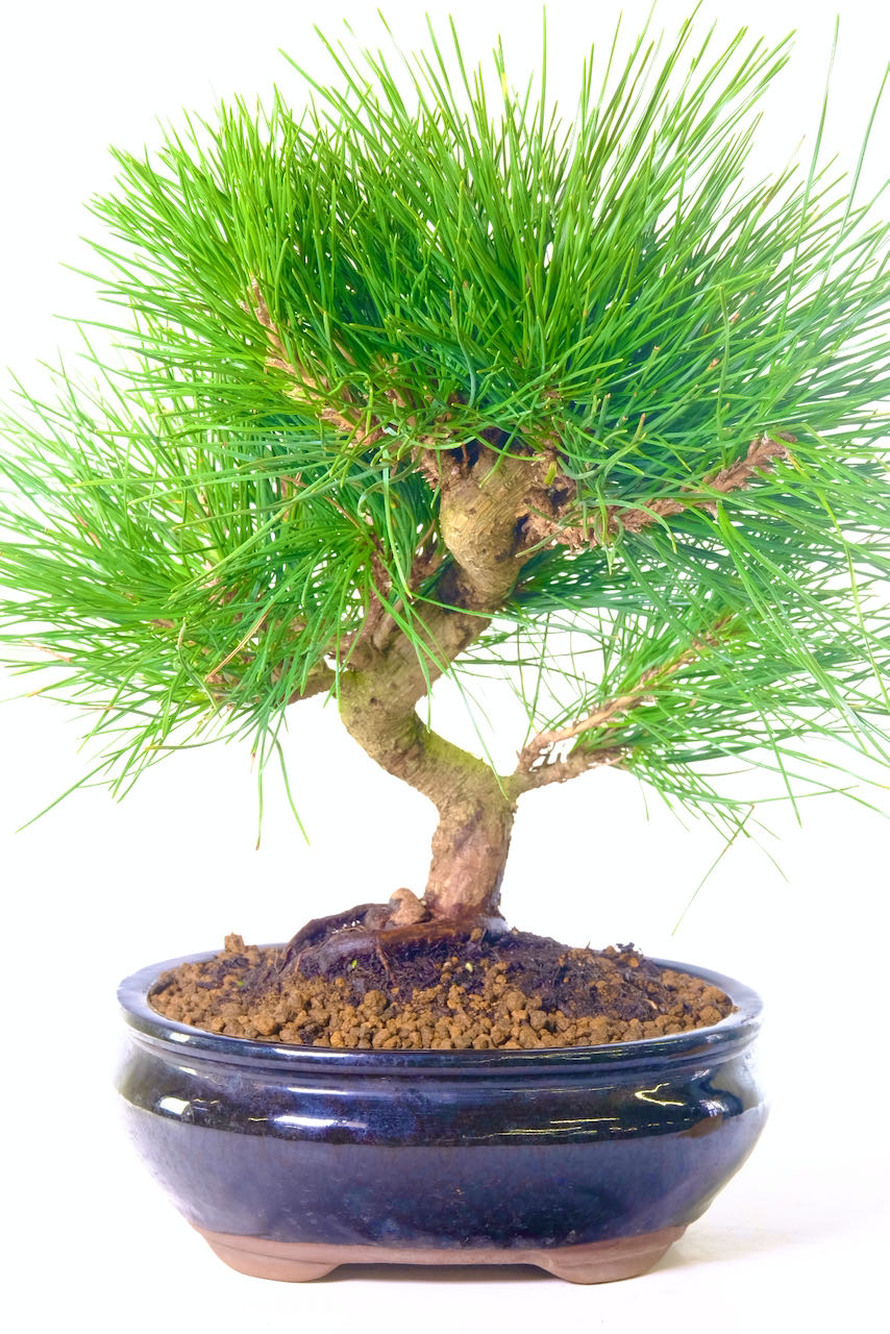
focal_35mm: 123
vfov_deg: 16.6
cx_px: 445
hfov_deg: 11.2
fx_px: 4558
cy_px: 667
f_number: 13
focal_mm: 81.9
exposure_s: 1/13
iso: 1600
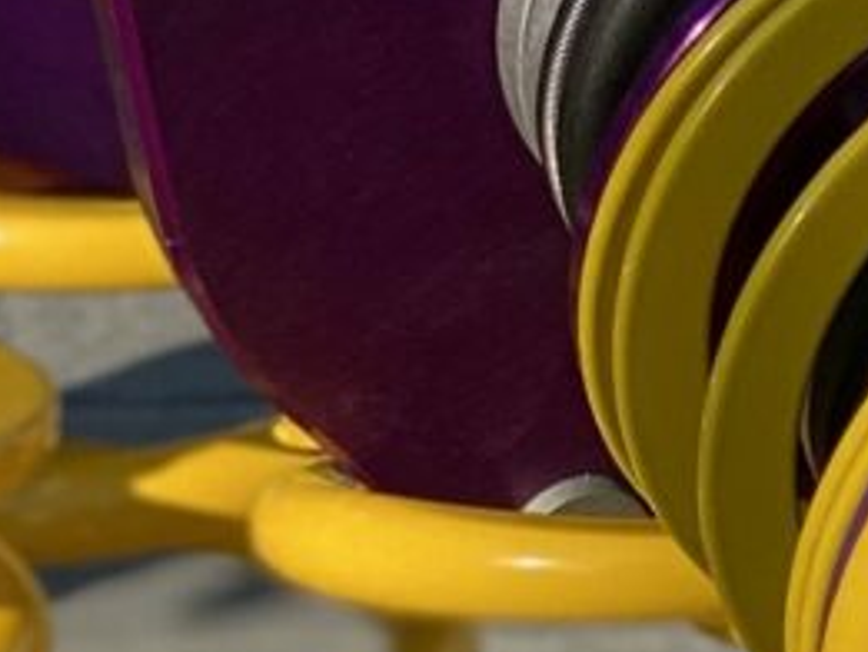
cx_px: 778
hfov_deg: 5.2
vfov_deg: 3.8
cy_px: 1504
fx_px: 9583
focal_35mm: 382
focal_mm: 6
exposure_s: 1/1020
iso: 20
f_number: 2
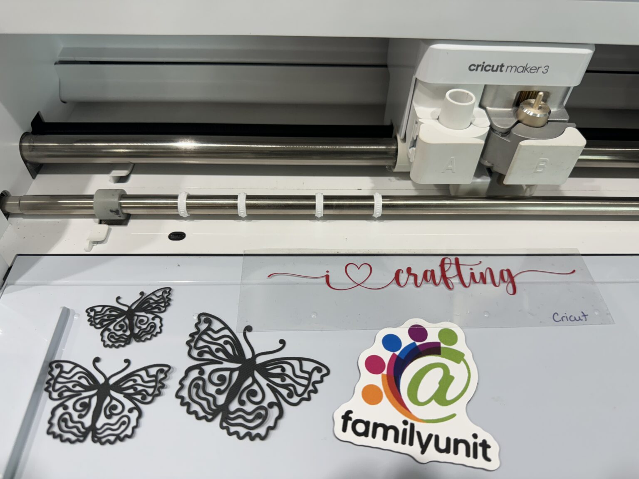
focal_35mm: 24
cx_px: 320
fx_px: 443
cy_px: 240
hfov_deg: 71.6
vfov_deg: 56.8
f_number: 1.78
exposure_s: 1/120
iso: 80
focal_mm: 6.86
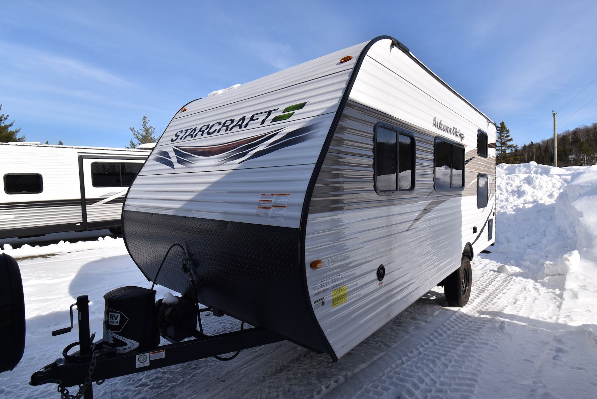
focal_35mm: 20
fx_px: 324
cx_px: 298
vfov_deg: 63.3
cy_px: 200
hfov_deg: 85.4
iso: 200
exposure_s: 1/400
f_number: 10
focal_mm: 13
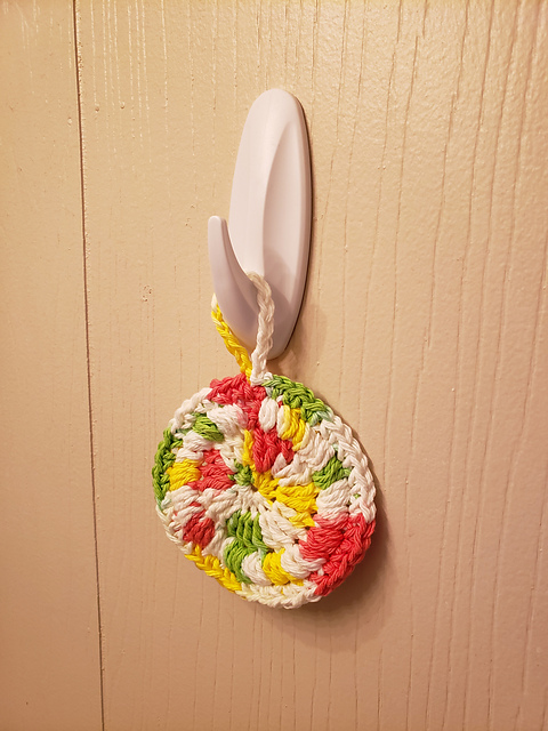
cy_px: 366
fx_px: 549
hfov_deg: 53.1
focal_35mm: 26
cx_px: 274
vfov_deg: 67.3
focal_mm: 4.3
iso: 250
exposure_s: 1/40
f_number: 2.4
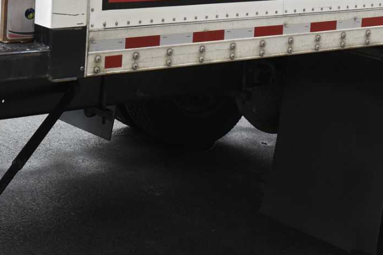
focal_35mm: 85
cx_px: -21
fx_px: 904
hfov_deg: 22.7
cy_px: -95
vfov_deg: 15.2
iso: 3200
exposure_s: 1/400
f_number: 6.3
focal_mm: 29
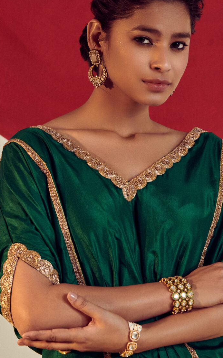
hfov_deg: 7.9
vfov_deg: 12.7
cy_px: 185
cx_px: 149
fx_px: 1604
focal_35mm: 165
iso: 320
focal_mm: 70
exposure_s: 1/200
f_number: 6.3
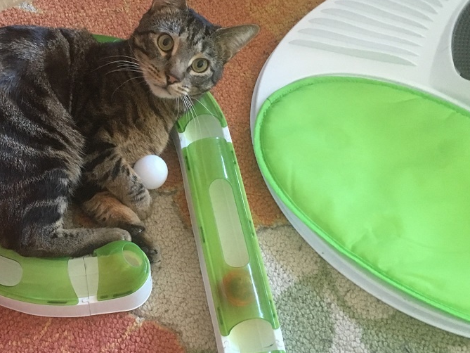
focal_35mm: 52
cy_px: 186
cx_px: 126
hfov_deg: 36.1
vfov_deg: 28.0
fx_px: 706
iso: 200
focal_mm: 4.15
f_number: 2.2
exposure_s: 1/17
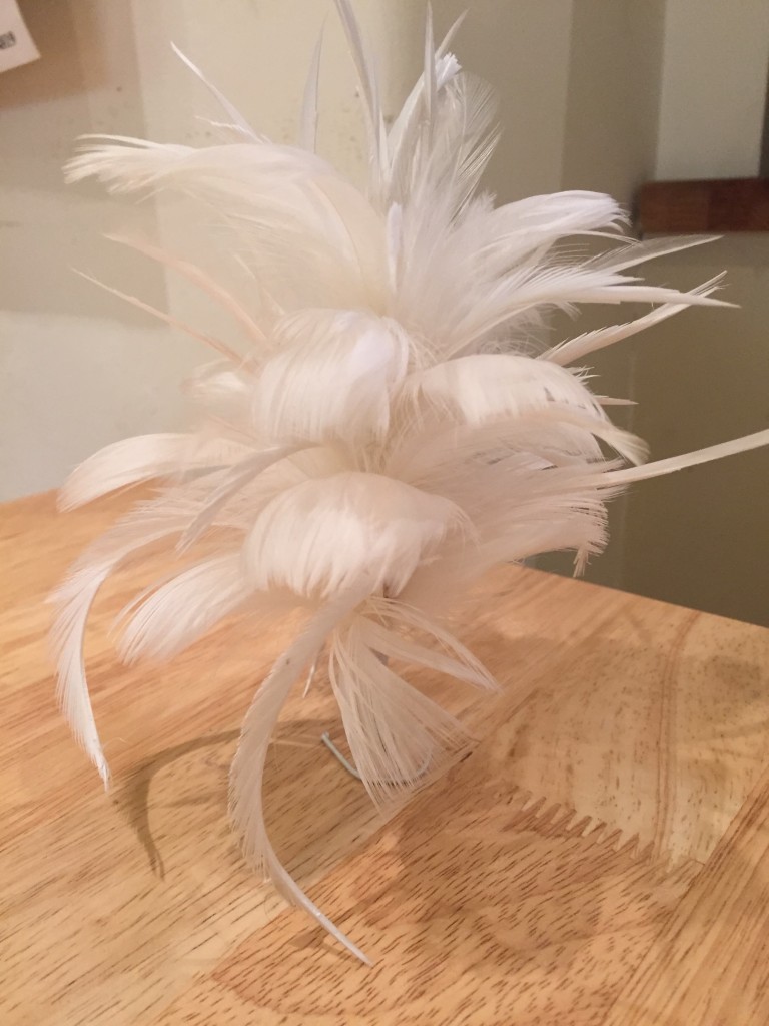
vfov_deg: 61.7
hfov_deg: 48.2
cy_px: 513
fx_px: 859
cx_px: 384
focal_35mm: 29
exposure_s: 1/33
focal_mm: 4.15
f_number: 2.2
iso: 160
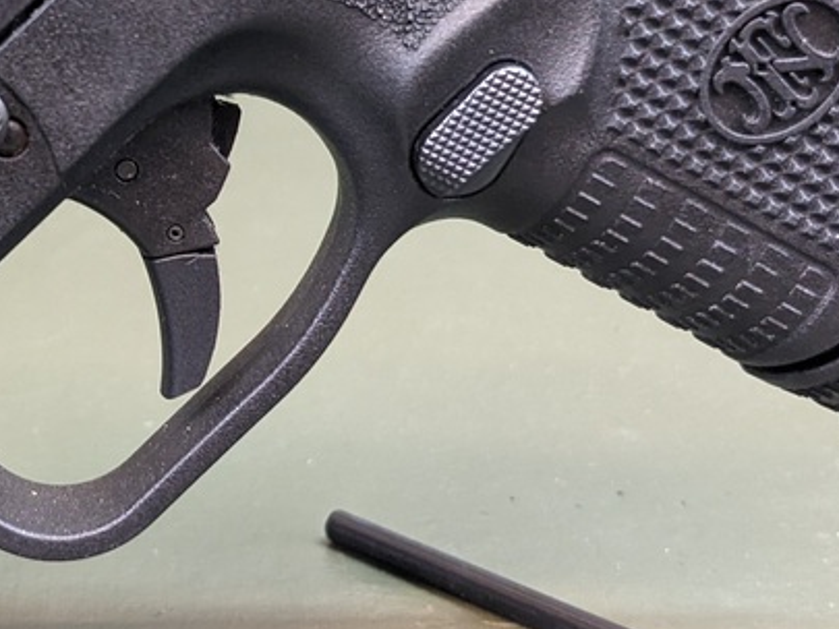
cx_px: 149
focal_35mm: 72
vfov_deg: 20.0
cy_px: 60
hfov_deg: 26.4
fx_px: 1746
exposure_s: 1/24
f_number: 1.73
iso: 318
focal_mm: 4.38
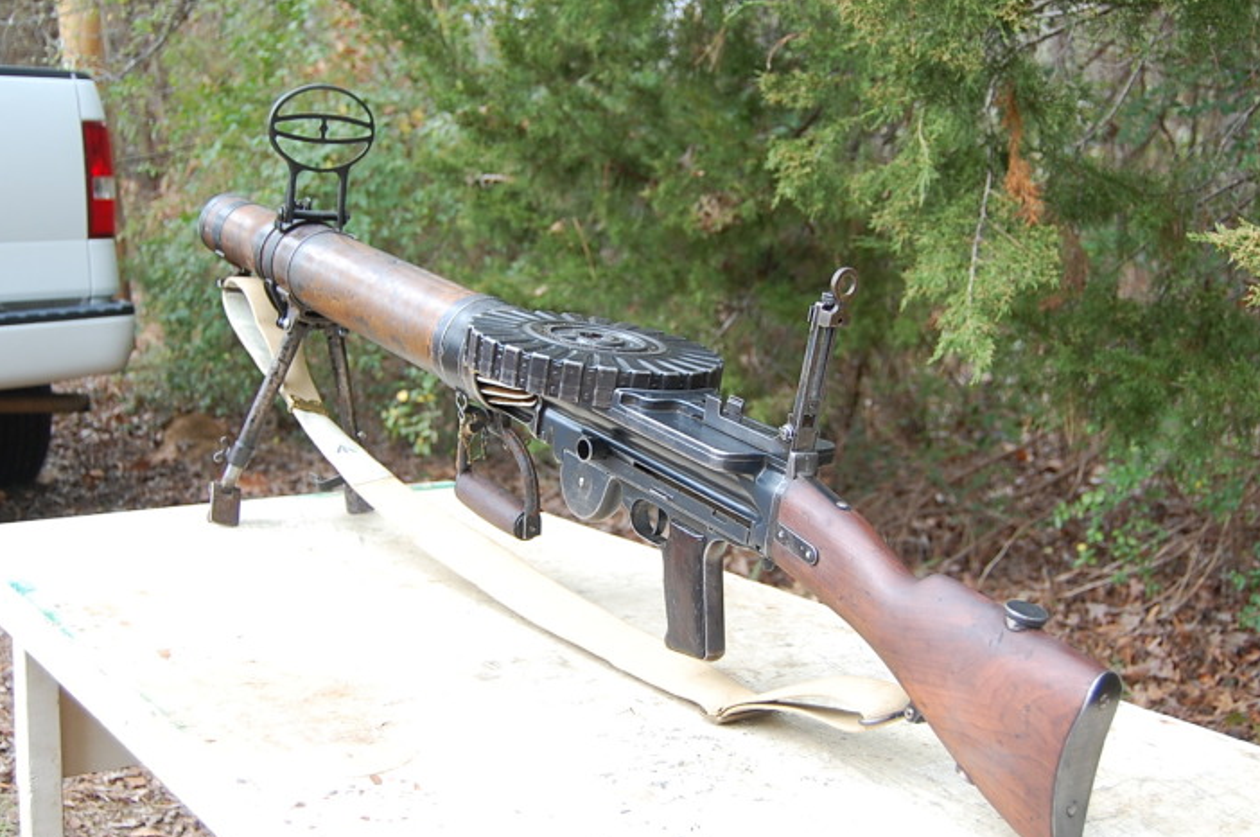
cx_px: 627
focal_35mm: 41
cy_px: 434
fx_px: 1433
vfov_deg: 32.5
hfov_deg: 47.5
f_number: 4
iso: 400
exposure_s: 1/60
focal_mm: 24
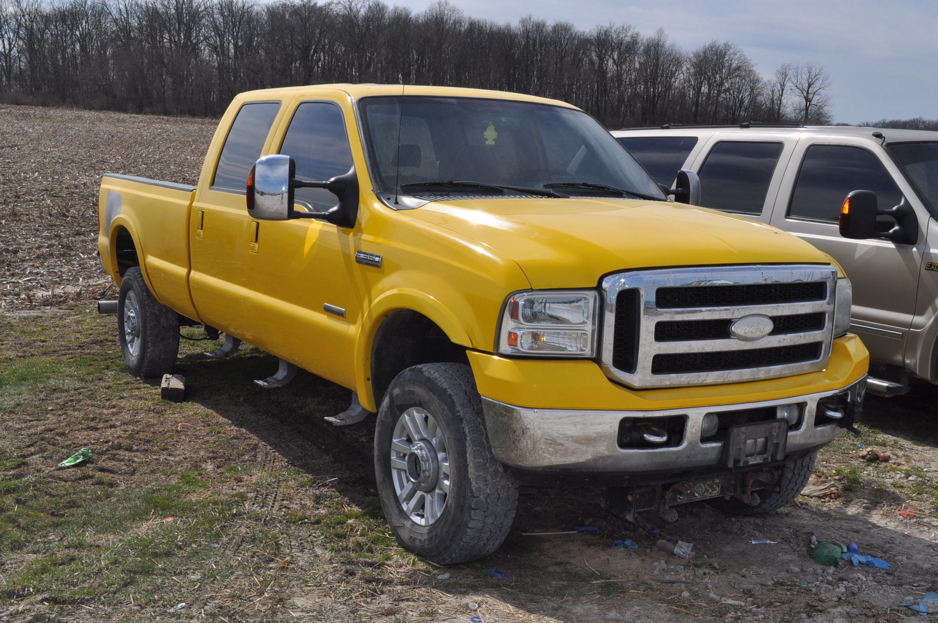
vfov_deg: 30.8
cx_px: 469
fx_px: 1132
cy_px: 312
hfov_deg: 45.0
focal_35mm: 44
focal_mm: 29
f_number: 18
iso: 200
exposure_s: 1/200
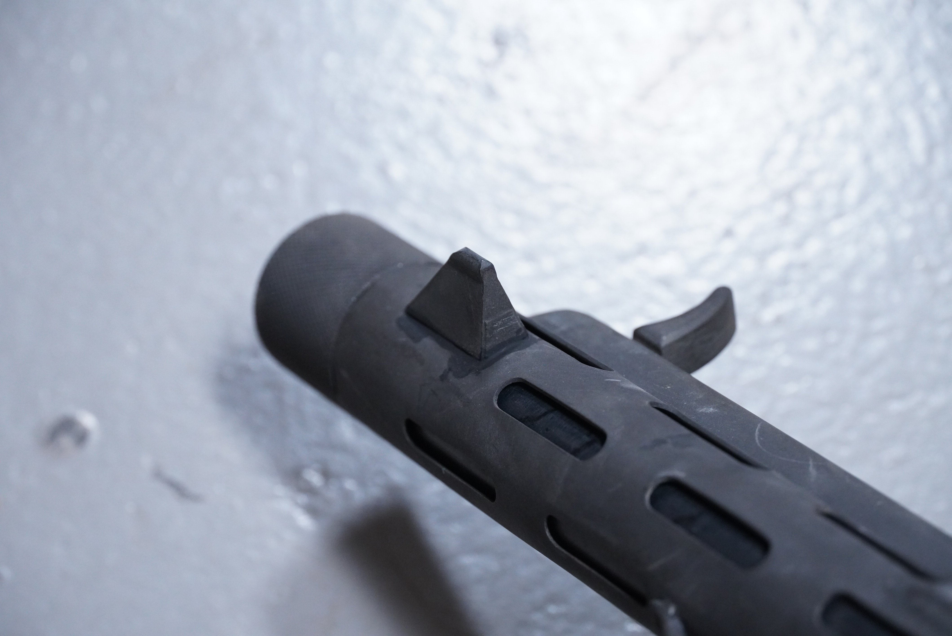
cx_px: 476
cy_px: 318
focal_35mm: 132
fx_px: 3492
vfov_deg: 10.4
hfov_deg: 15.5
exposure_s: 1/125
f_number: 5.6
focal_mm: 88
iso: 2500
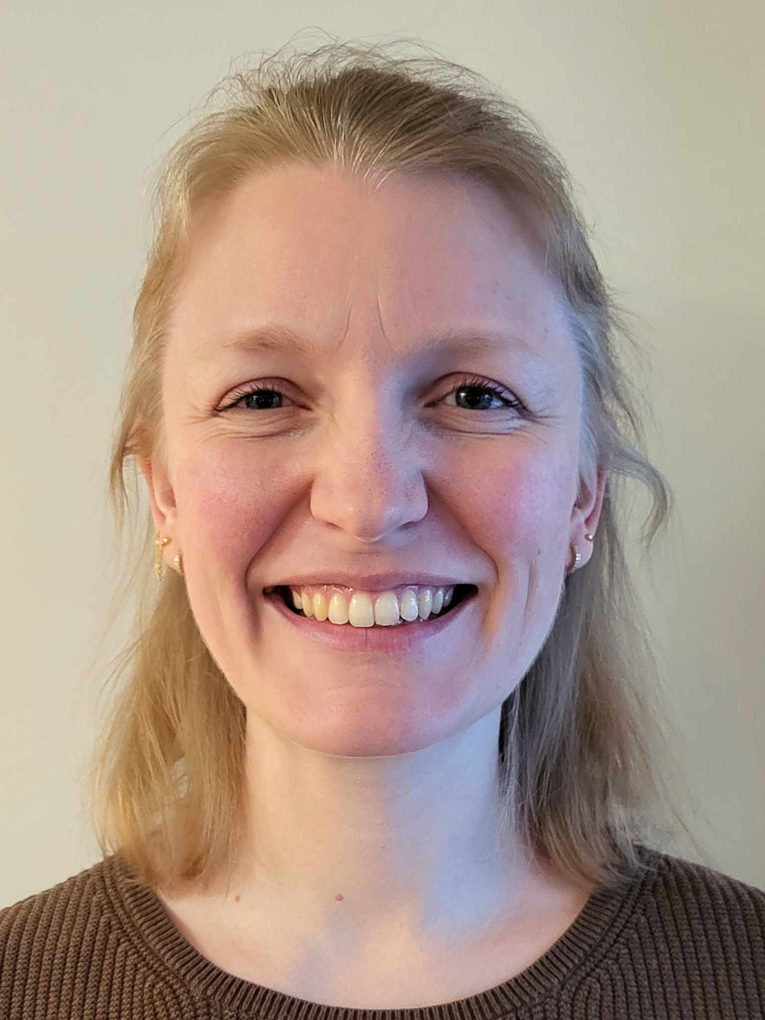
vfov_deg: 67.3
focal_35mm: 26
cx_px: 382
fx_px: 766
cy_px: 510
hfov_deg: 53.1
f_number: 1.8
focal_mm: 5.4
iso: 640
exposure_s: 1/50
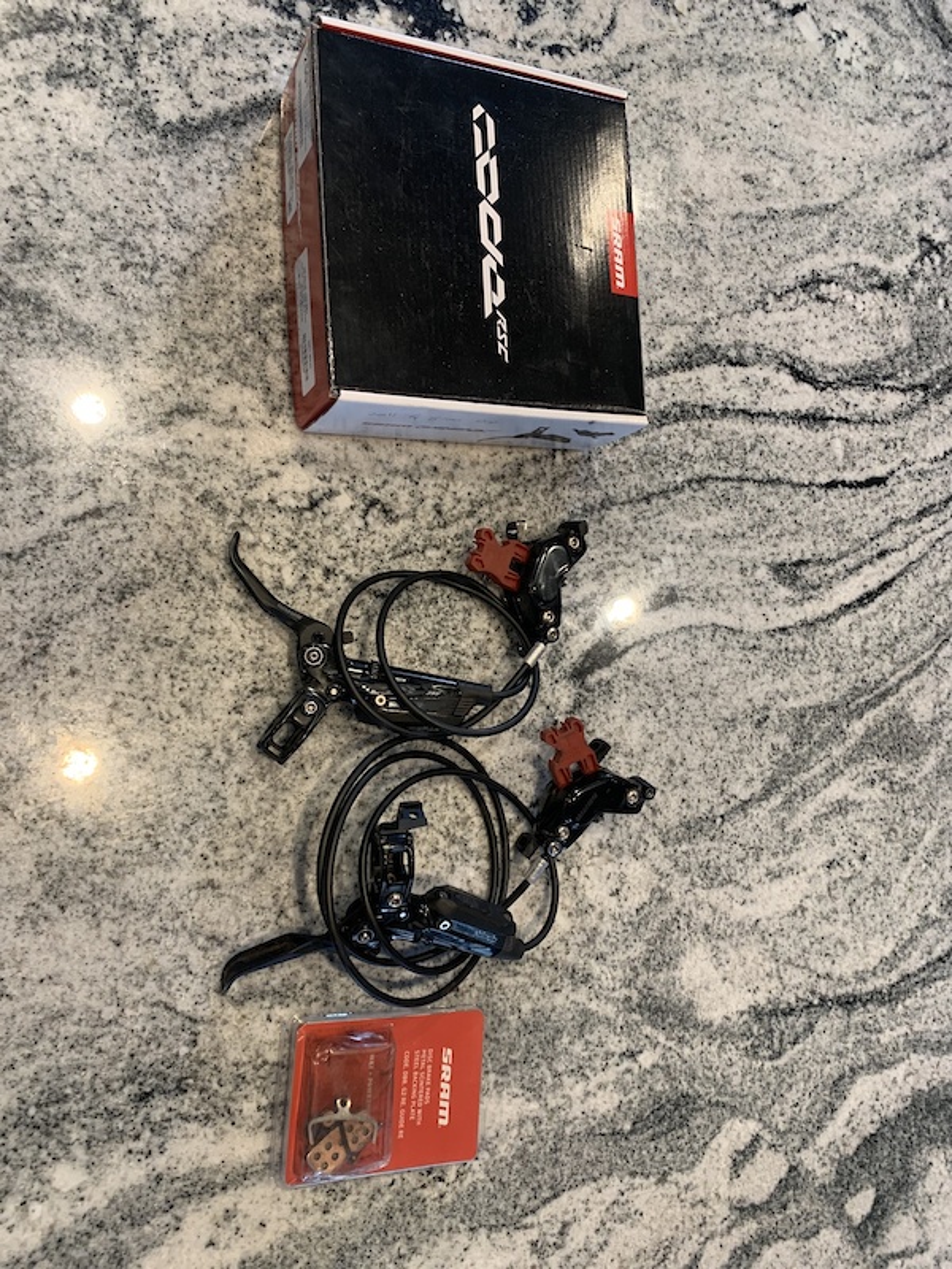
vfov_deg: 67.3
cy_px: 634
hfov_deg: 53.1
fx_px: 953
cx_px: 476
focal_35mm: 26
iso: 100
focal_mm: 4.25
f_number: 1.8
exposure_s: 1/60
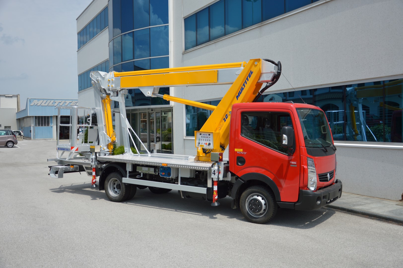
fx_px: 369
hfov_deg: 57.3
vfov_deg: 39.9
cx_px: 202
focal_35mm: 33
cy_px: 134
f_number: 3.8
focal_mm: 22
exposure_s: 1/1000
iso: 100
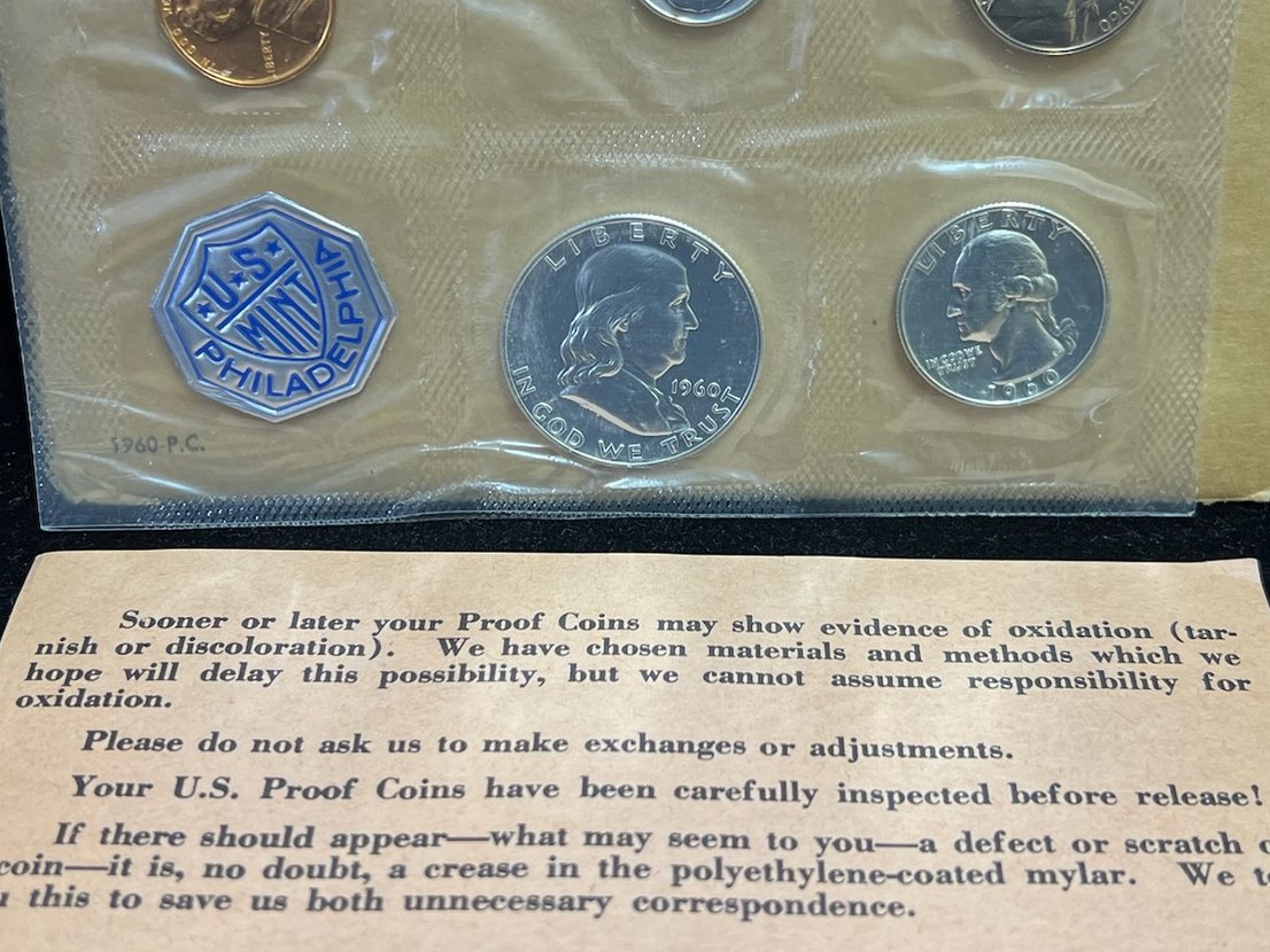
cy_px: 400
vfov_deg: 30.8
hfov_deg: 40.4
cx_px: 661
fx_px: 1725
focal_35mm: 47
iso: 64
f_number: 1.5
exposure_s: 1/60
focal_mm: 5.7
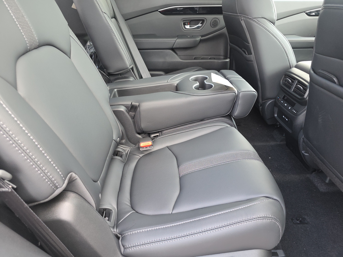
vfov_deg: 58.9
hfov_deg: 73.9
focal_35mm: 23
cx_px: 172
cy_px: 128
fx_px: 228
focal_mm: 6.3
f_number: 1.7
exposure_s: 1/180
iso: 250
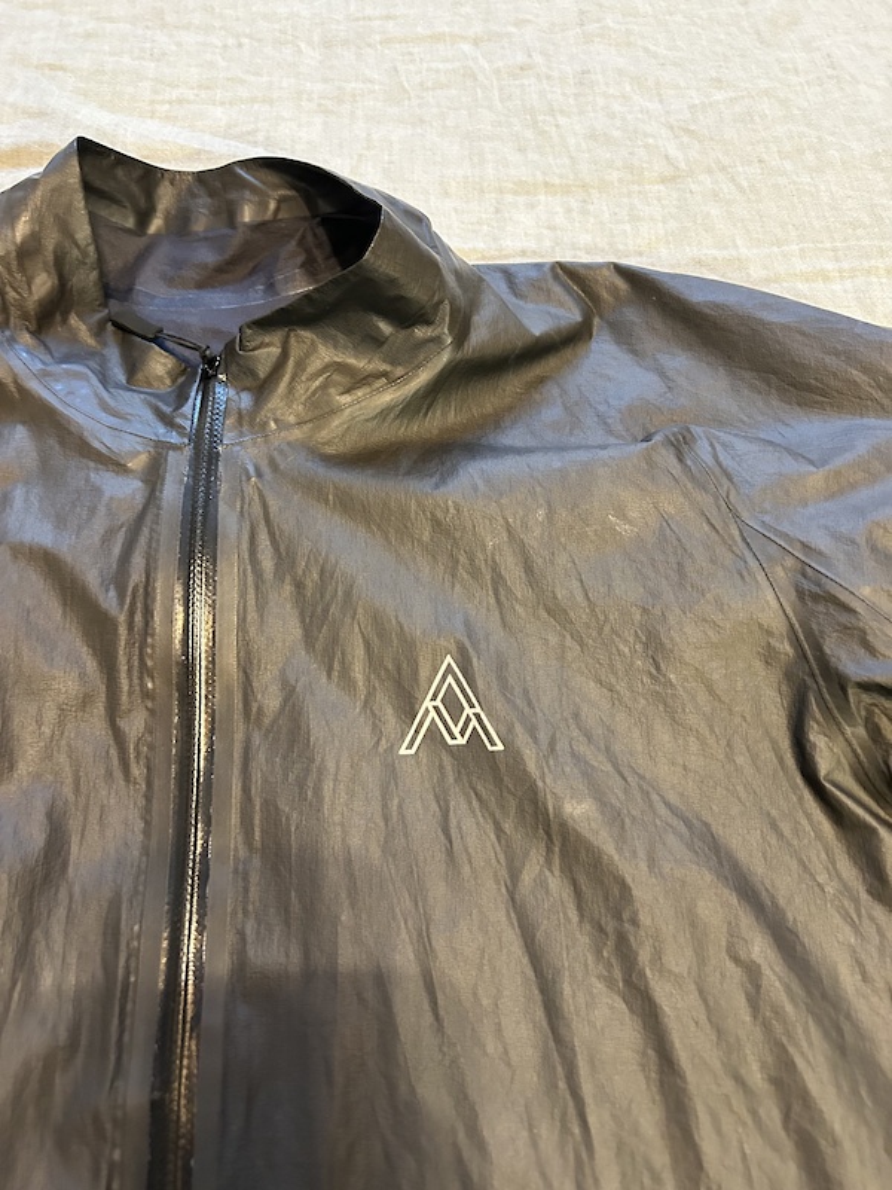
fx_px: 893
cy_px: 595
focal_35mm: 26
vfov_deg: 67.3
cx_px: 446
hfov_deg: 53.1
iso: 500
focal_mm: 5.7
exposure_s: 1/40
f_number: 1.5
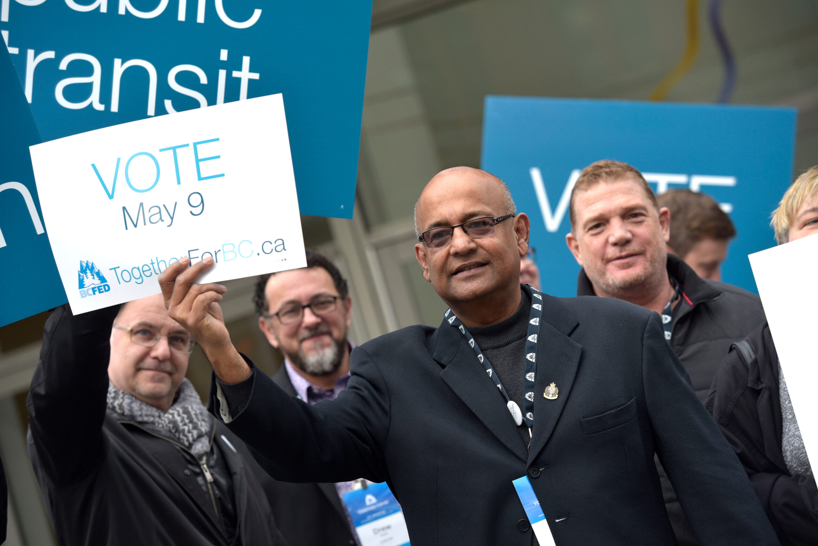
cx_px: 409
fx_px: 2955
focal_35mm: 130
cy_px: 273
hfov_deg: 15.8
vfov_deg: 10.6
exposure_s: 1/500
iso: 640
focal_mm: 130
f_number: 5
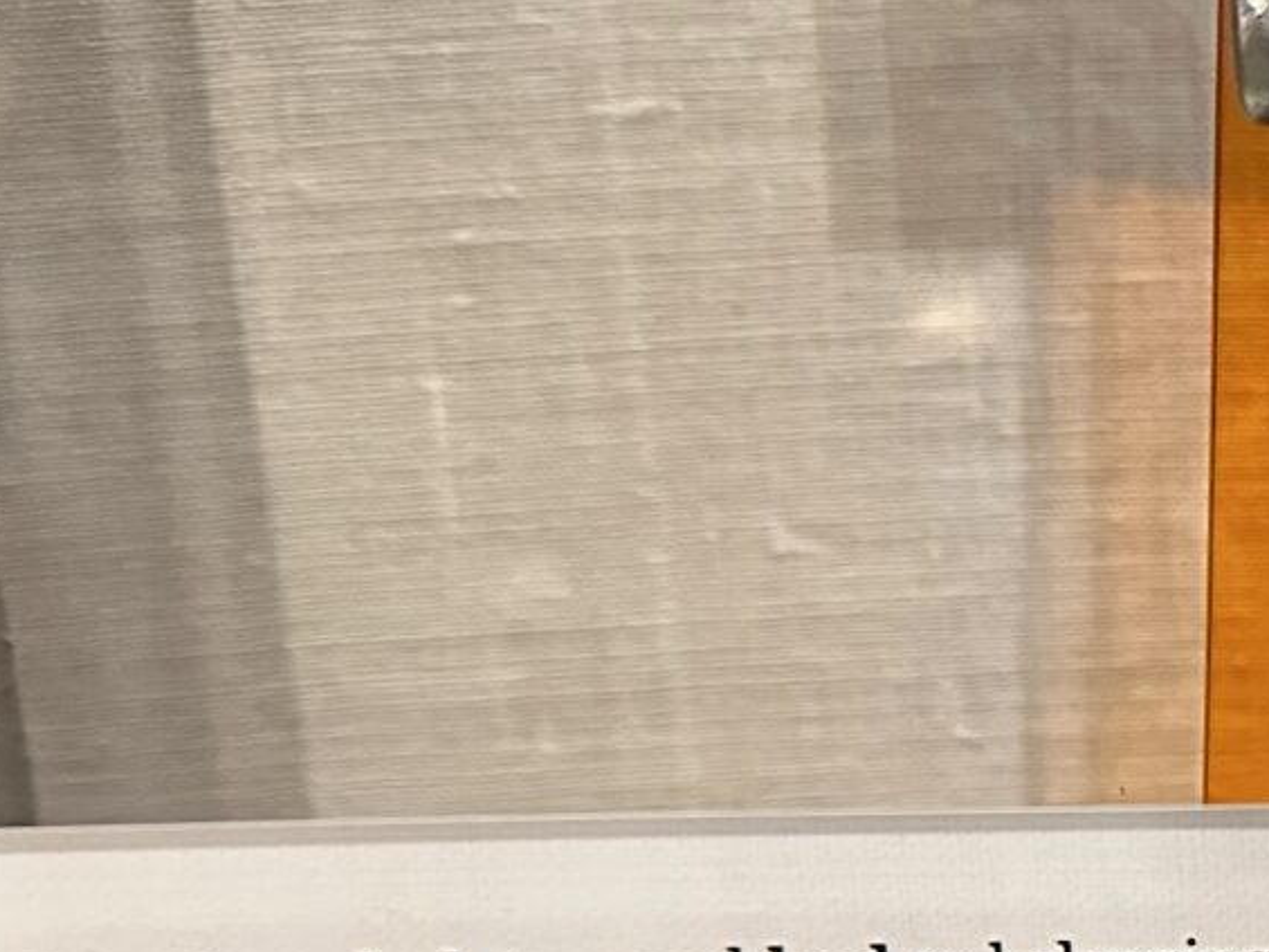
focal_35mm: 85
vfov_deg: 16.6
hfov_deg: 20.2
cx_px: 1837
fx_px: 3117
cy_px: 1141
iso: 800
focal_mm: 6.86
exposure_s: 1/40
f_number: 1.78
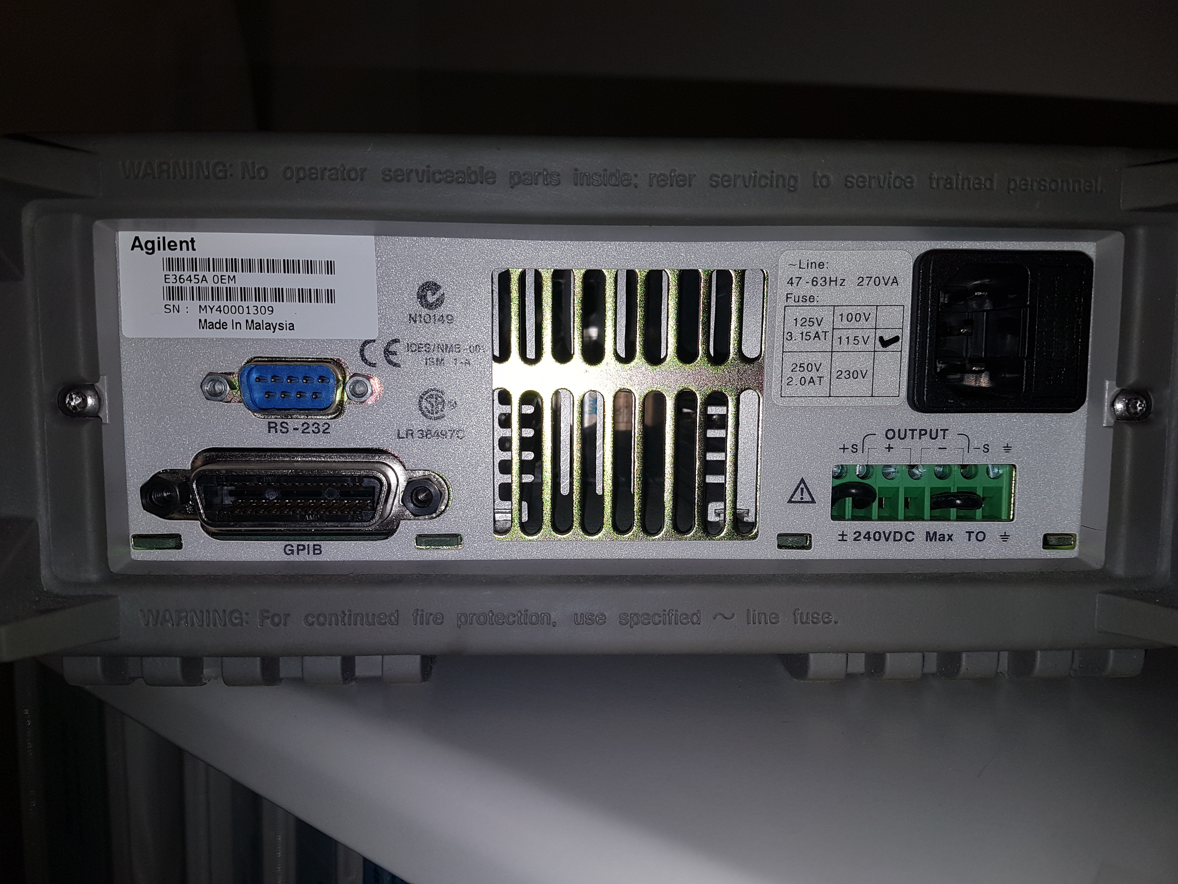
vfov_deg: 53.1
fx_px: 885
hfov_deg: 67.3
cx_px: 589
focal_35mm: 26
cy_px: 442
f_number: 1.7
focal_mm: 4.2
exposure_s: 1/562
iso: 40
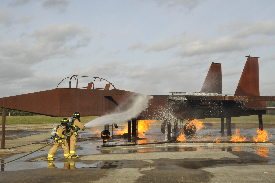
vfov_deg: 30.8
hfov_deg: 45.0
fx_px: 332
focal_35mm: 44
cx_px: 138
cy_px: 92
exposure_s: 1/125
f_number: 22
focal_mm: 29
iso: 400
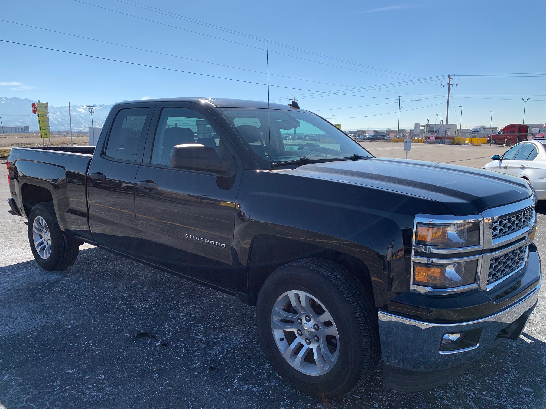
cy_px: 204
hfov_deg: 67.3
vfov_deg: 53.1
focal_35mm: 26
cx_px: 273
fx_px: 410
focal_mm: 4.25
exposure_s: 1/2994
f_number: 1.8
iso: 25
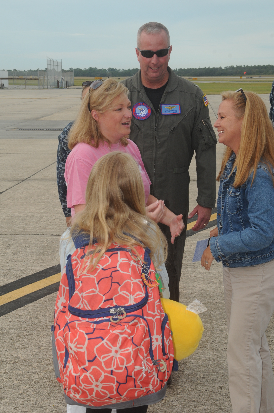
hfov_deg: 20.6
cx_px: 137
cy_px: 206
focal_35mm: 66
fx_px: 755
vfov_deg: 30.5
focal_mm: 44
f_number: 10
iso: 320
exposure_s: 1/250
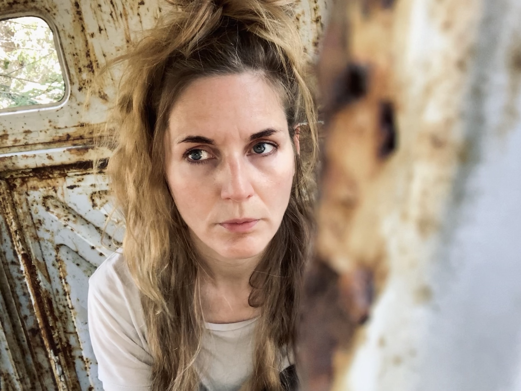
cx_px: 260
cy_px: 196
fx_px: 482
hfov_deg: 56.8
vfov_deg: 44.2
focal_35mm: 32
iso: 125
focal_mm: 2.87
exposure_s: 1/60
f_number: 2.2
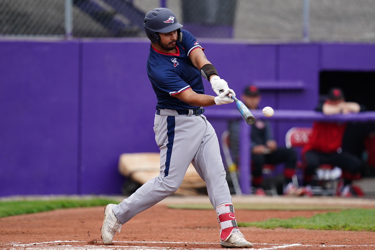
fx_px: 4166
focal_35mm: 400
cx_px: 188
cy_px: 125
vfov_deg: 3.4
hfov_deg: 5.2
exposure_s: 1/4000
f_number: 2.8
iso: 640
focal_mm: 400
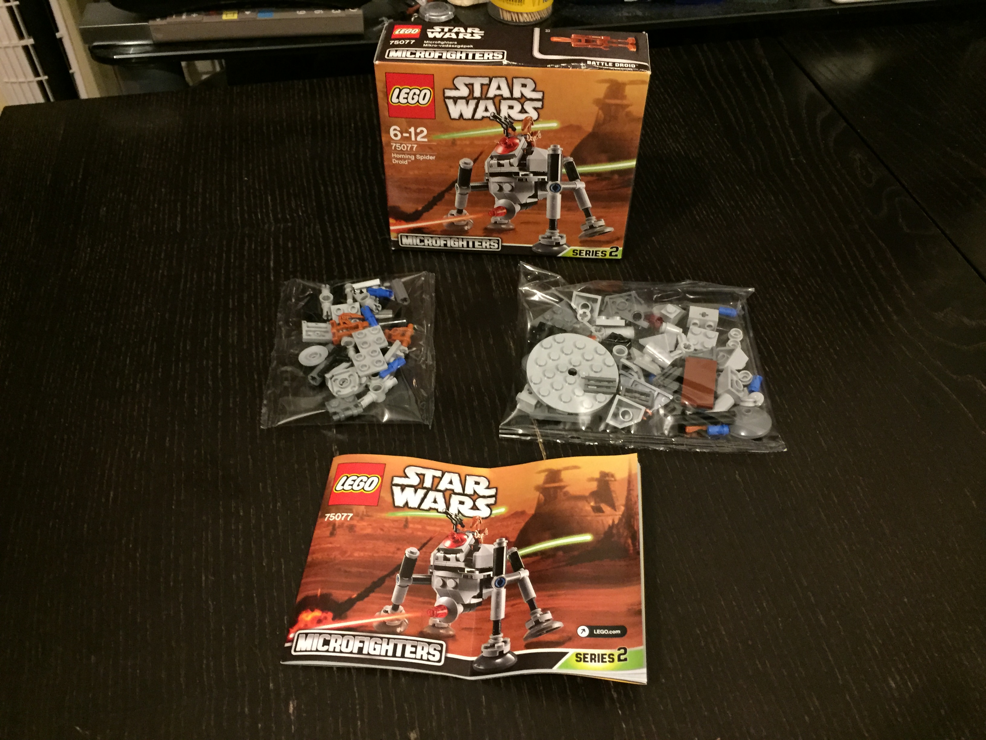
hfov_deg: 61.7
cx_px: 493
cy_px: 370
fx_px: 826
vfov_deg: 48.2
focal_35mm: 29
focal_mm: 4.15
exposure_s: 1/17
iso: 500
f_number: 2.2
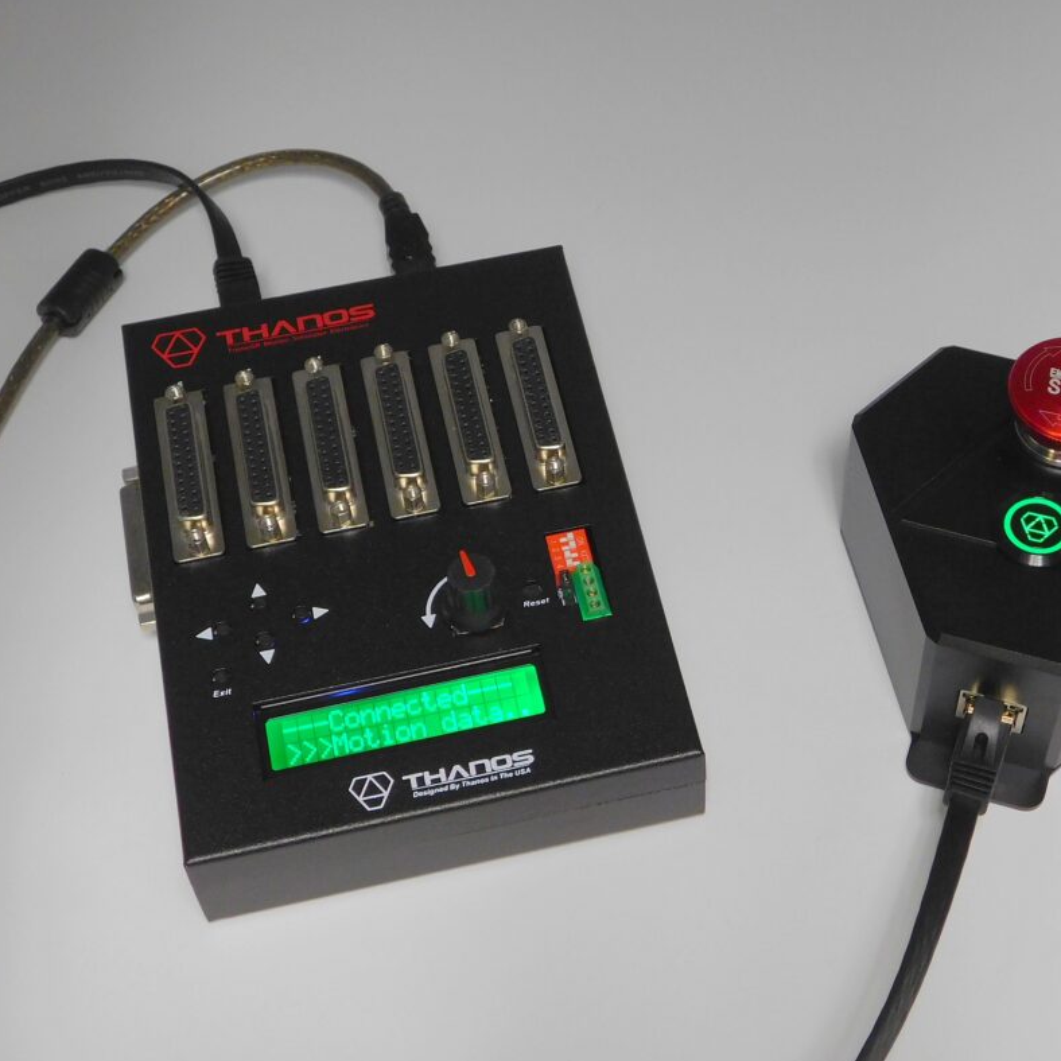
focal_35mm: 61
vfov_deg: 28.2
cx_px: 702
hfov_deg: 28.0
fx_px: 2115
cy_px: 532
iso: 400
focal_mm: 9
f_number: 3.8
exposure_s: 1/20
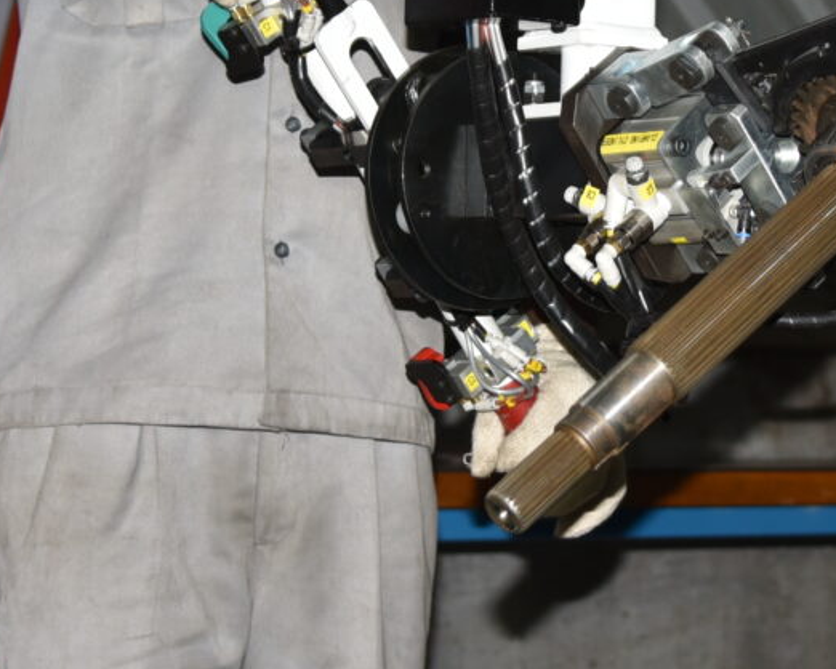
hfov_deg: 13.7
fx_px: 3465
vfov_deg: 11.0
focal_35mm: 140
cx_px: 623
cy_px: 73
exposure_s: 1/60
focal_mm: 38
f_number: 4.5
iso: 500
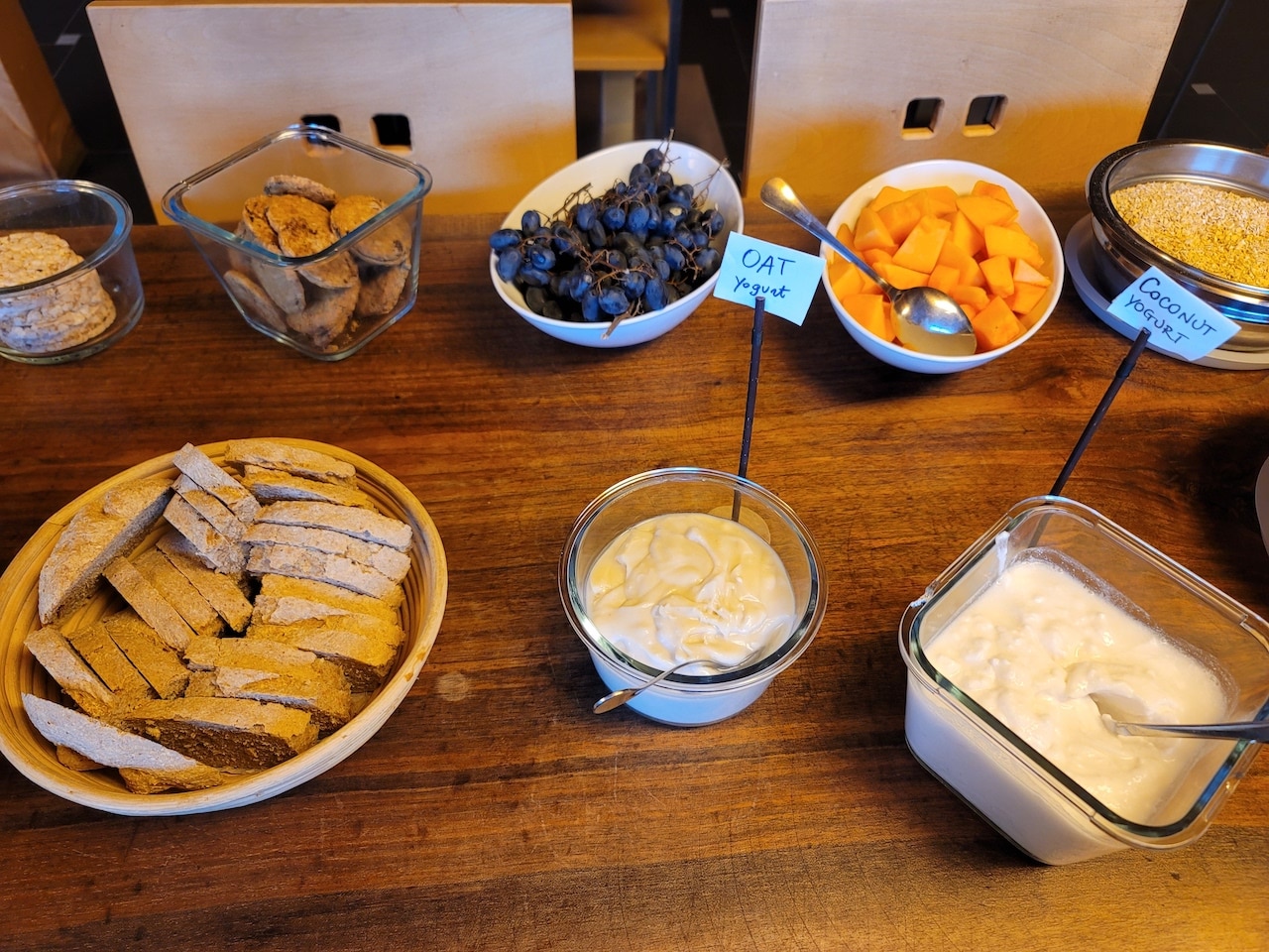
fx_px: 916
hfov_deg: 69.4
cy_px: 476
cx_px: 634
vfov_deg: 54.9
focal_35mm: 25
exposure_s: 1/50
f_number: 1.8
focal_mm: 7
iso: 200
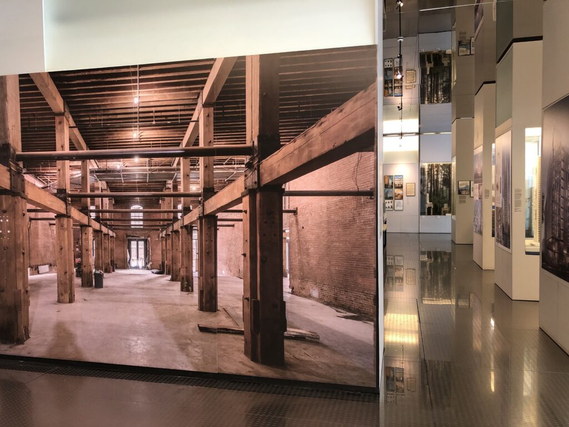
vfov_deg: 49.7
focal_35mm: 28
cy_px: 214
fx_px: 460
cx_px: 284
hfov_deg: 63.4
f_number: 1.8
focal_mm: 3.99
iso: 50
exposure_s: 1/15
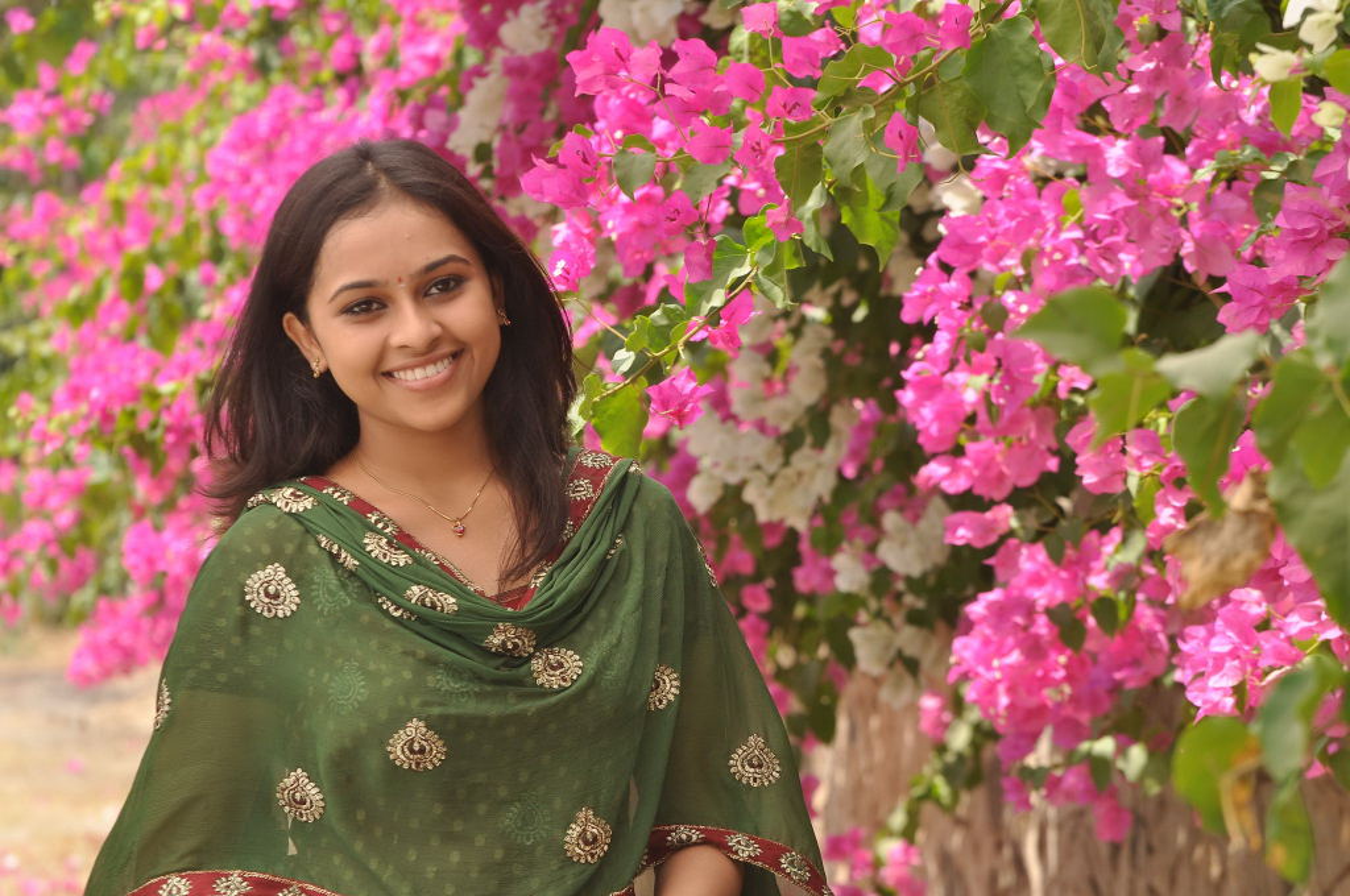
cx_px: 675
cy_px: 448
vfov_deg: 7.3
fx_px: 7022
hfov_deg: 11.0
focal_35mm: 188
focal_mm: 125
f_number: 10
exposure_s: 1/200
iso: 250
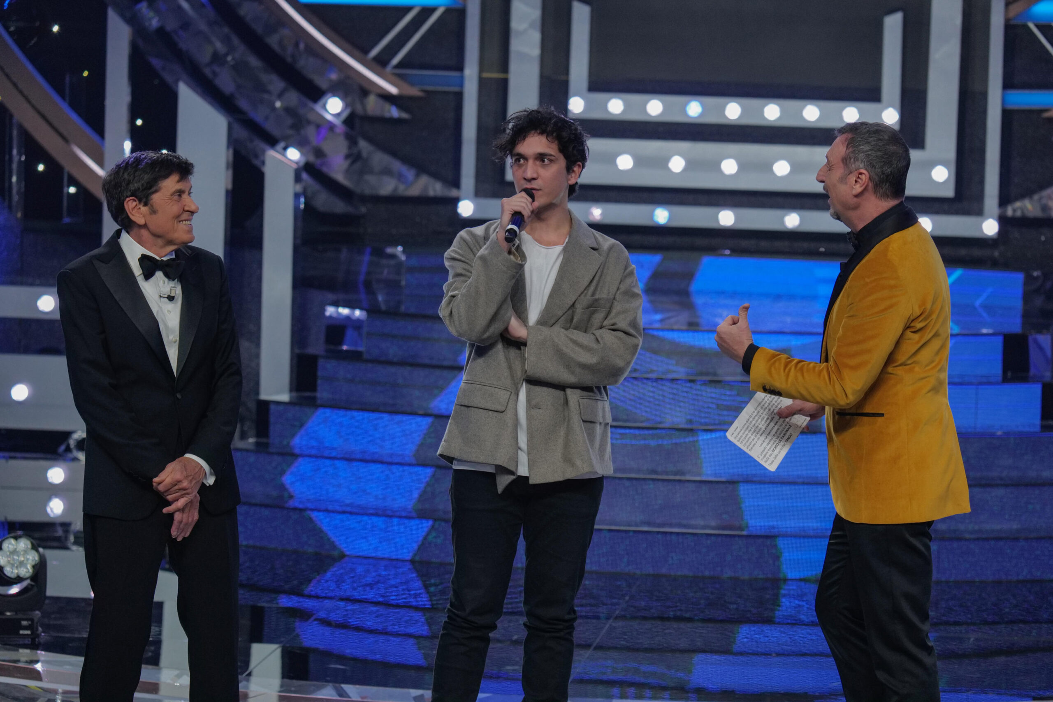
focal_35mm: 157
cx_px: 526
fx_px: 4592
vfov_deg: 8.7
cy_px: 351
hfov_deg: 13.1
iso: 3200
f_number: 5.6
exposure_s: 1/160
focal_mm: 157
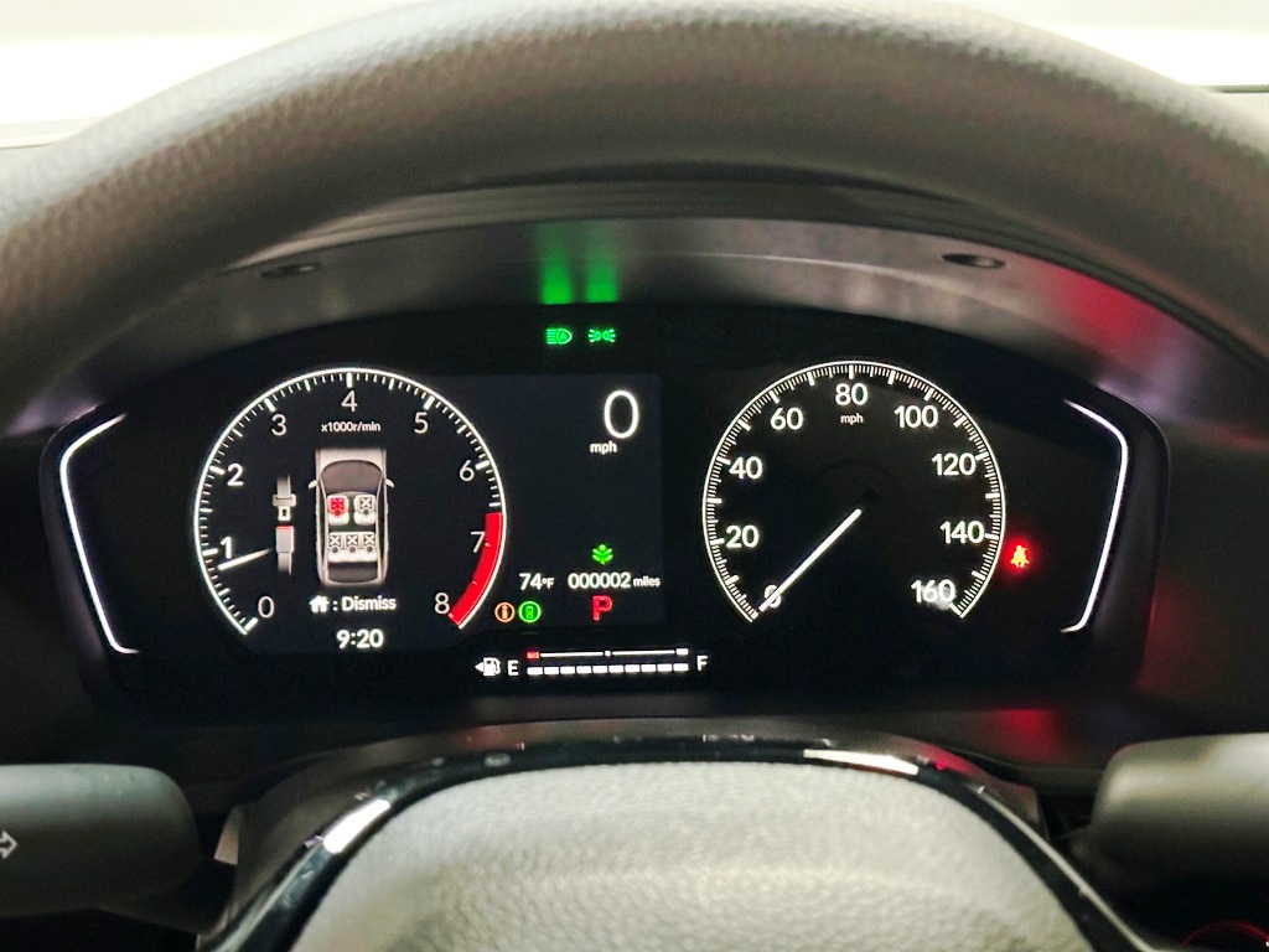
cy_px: 476
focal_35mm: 48
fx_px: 1760
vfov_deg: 30.3
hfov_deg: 39.7
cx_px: 634
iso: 640
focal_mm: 6.86
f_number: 1.78
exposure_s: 1/20
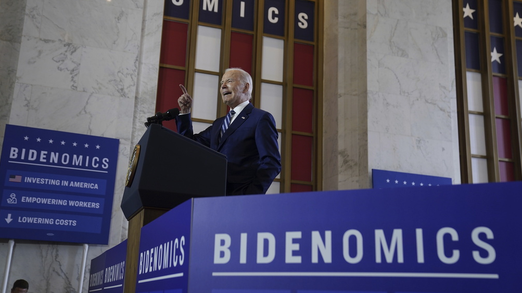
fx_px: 637
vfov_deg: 25.9
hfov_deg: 44.6
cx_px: 257
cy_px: 117
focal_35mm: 46
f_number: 3.2
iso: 800
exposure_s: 1/250
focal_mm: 43
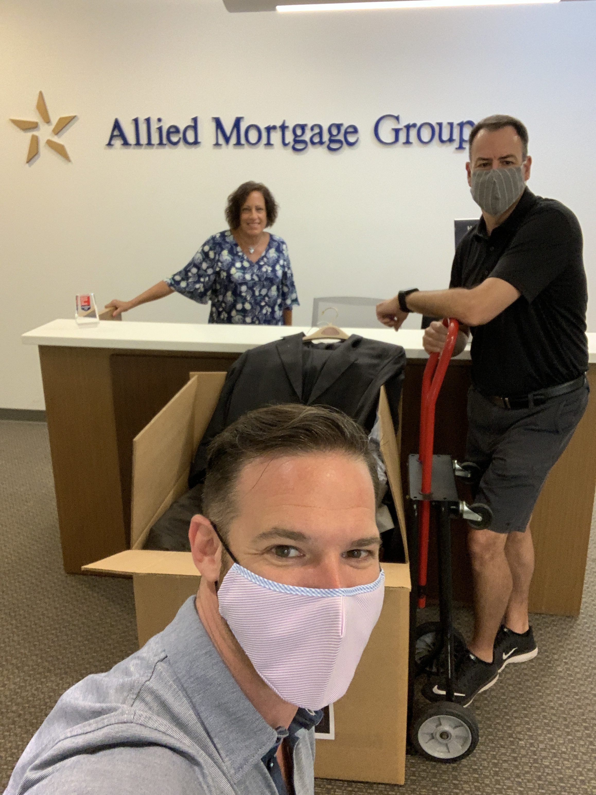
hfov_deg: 44.2
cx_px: 298
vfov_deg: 56.8
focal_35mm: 32
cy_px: 398
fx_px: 735
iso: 250
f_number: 2.2
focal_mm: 2.87
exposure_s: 1/40
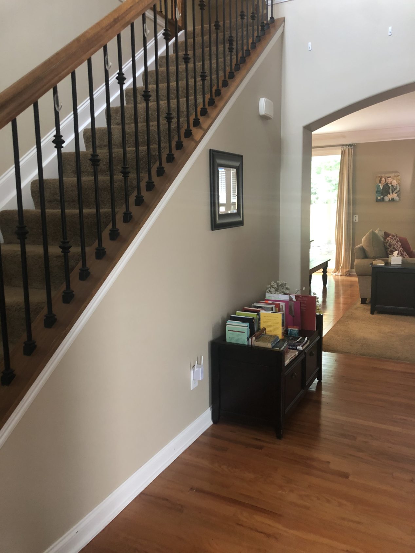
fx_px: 448
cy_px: 276
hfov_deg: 49.7
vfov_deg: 63.4
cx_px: 208
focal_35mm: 28
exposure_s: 1/13
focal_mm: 4
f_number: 1.8
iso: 100
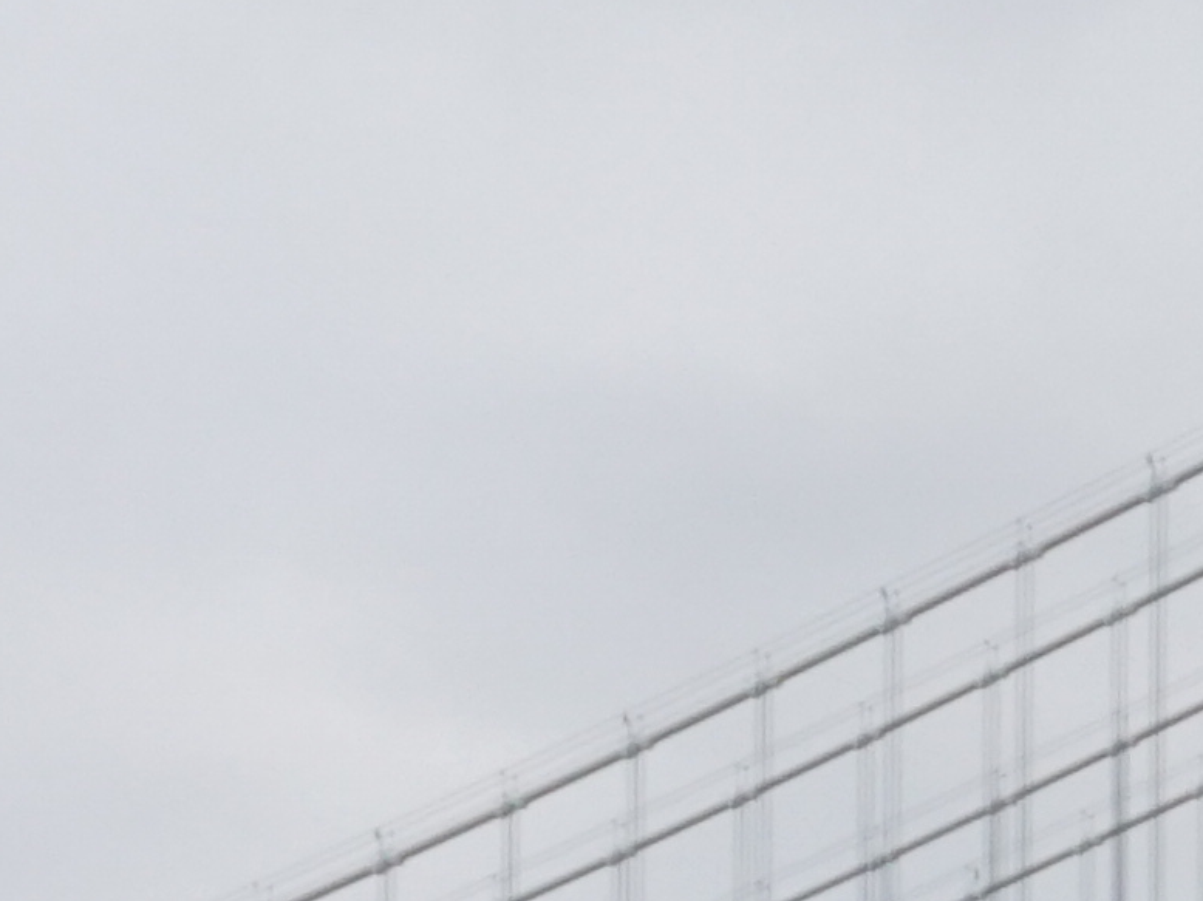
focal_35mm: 178
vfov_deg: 7.8
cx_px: 1840
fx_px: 6184
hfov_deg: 10.7
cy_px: 2021
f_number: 22
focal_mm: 16
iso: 640
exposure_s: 1/60
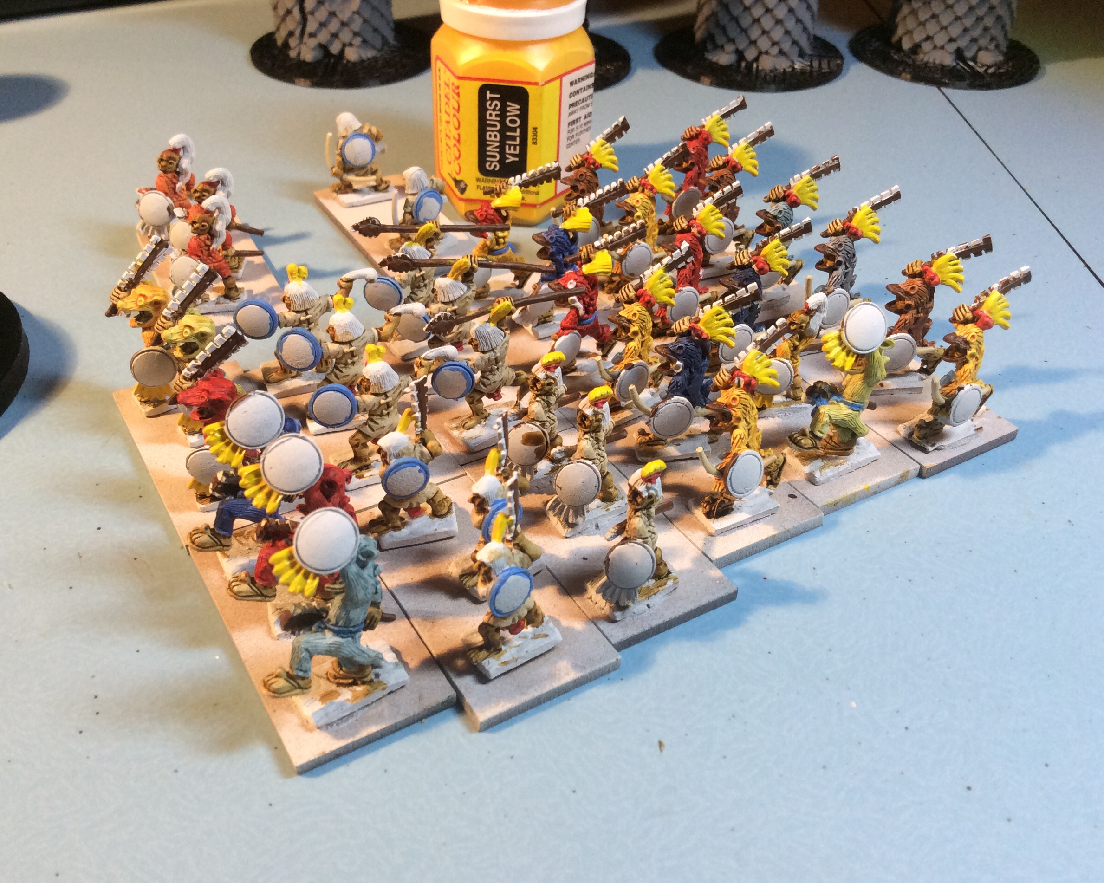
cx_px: 507
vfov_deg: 43.4
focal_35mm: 34
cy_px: 445
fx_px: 1111
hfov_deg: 52.8
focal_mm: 3.3
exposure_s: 1/25
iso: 100
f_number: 2.4
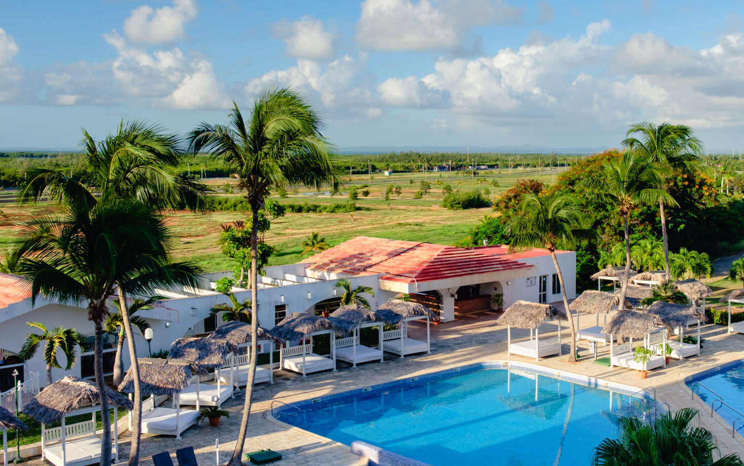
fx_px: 831
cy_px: 292
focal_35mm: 41
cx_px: 429
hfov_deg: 48.0
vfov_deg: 31.1
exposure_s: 1/100
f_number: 5.6
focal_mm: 19.6
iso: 200
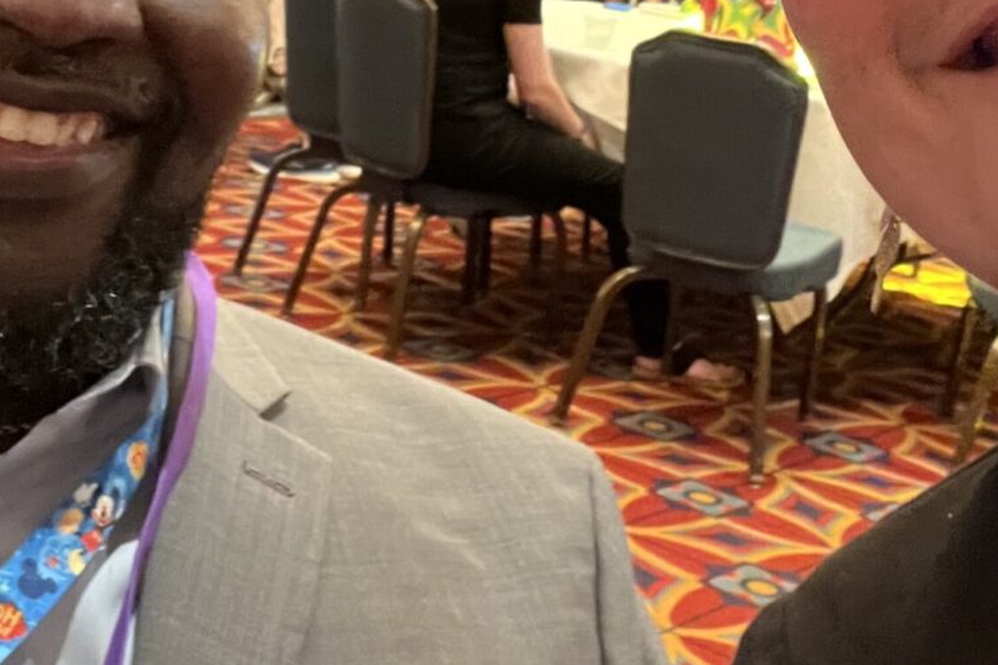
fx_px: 1830
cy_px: 108
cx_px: 484
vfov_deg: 20.3
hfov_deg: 30.5
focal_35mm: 66
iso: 1000
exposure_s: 1/15
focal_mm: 2.71
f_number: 2.2
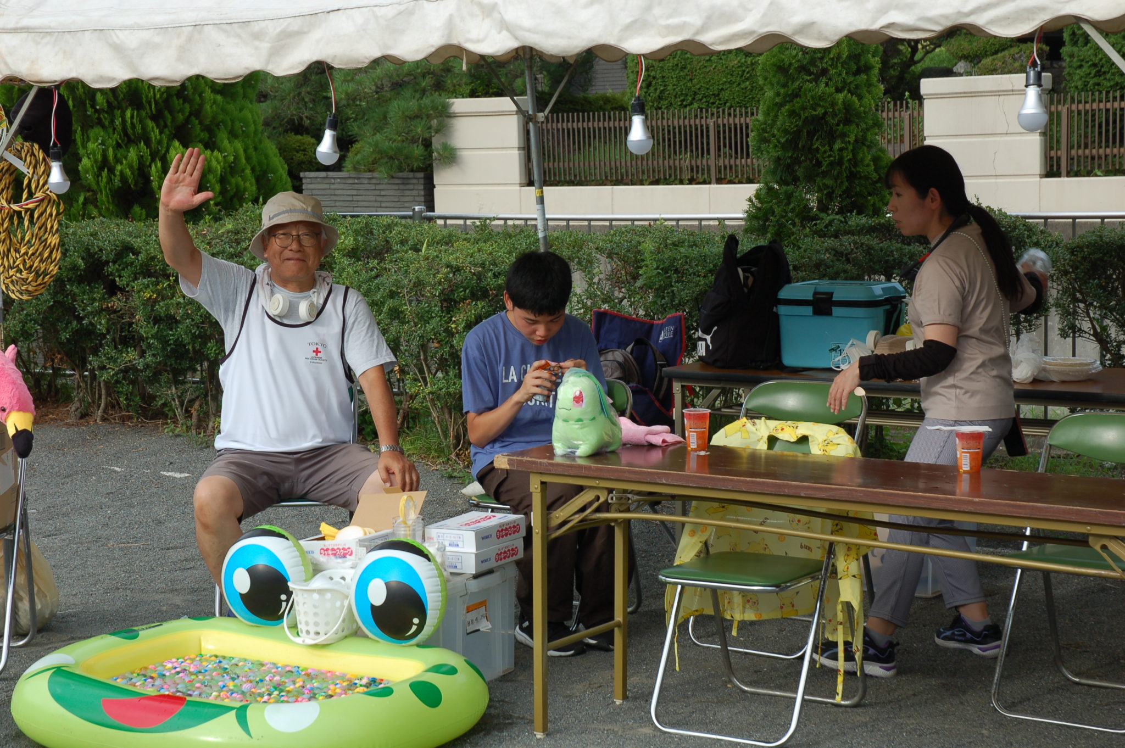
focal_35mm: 69
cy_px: 374
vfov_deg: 19.7
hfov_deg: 29.3
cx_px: 562
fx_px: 2154
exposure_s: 1/200
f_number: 7.1
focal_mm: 46
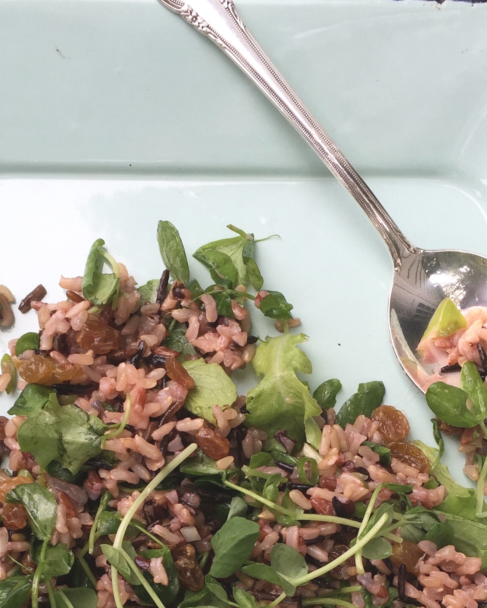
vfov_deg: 27.8
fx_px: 1153
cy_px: 613
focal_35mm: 64
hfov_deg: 23.8
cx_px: 220
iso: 32
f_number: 2.2
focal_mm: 4.15
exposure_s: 1/151
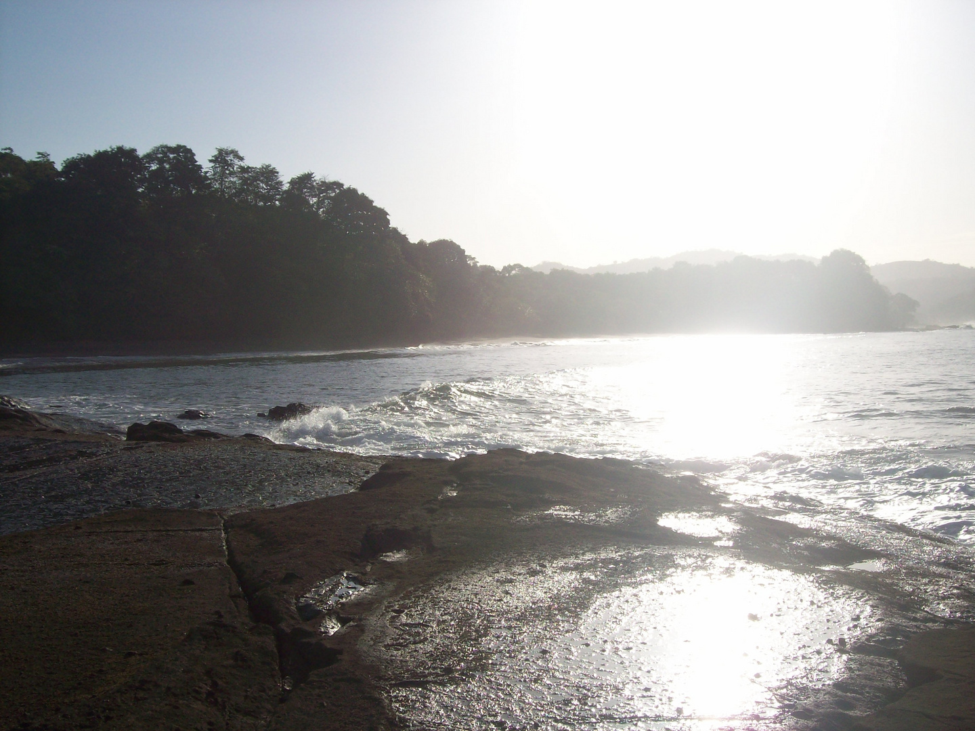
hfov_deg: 42.1
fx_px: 1267
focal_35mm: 45
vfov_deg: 32.2
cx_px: 488
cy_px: 366
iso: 80
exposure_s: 1/1401
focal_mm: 7.6
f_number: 5.4
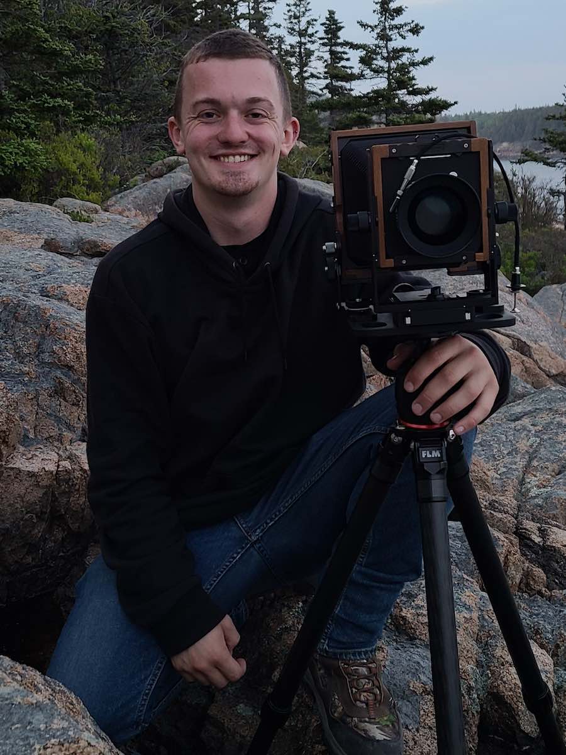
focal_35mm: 26
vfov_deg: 67.3
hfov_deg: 53.1
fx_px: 567
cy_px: 378
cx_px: 283
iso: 160
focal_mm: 5.4
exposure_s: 1/60
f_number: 1.8
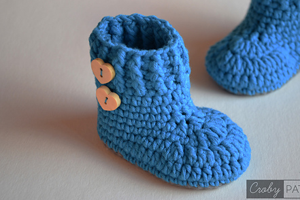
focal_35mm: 94
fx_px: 780
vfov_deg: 14.6
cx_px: 169
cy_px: 89
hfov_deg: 21.8
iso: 1600
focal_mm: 55
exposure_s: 1/80
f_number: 6.3
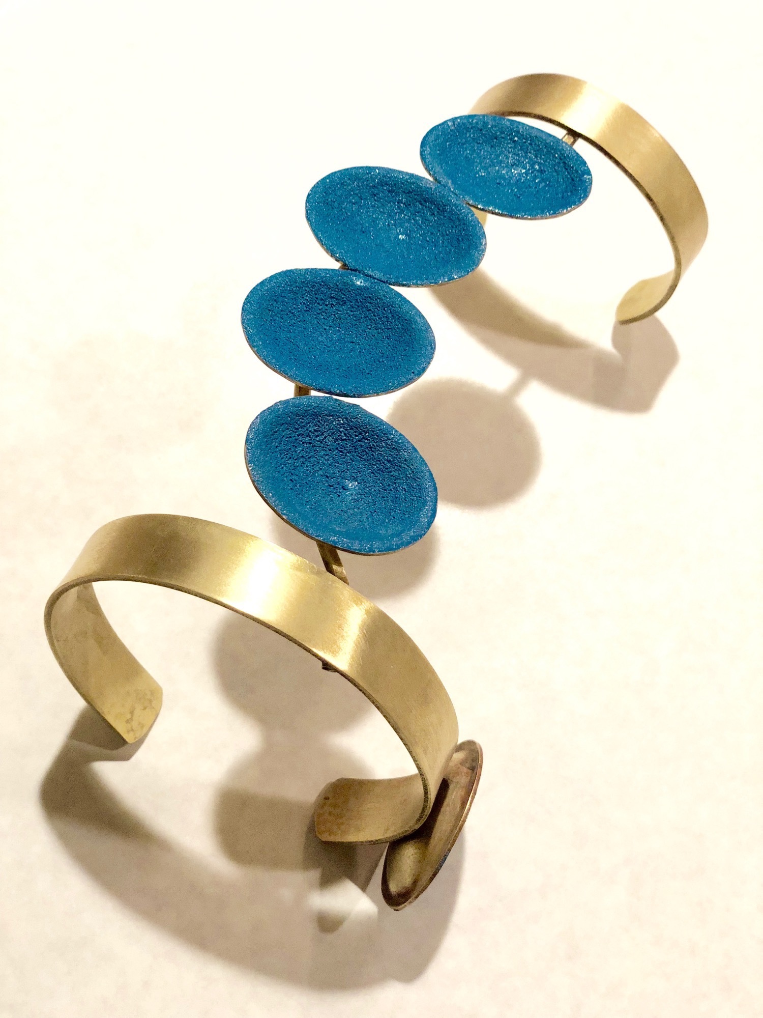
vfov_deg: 36.8
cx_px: 382
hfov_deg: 28.0
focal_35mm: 52
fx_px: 1528
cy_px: 509
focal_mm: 6
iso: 100
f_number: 2.4
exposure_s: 1/30
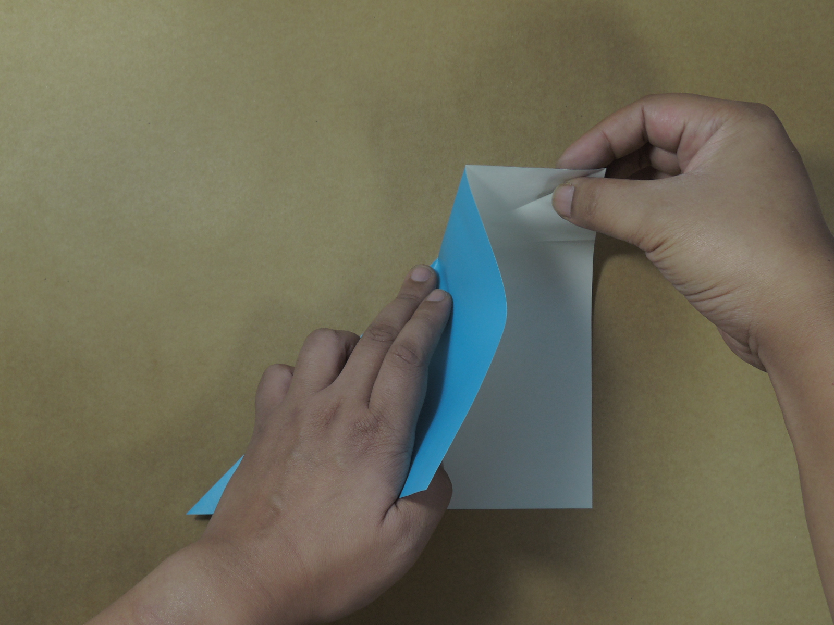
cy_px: 312
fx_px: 843
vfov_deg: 40.7
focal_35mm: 35
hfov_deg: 52.6
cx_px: 417
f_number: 5
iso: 200
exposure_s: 1/5
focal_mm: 7.5
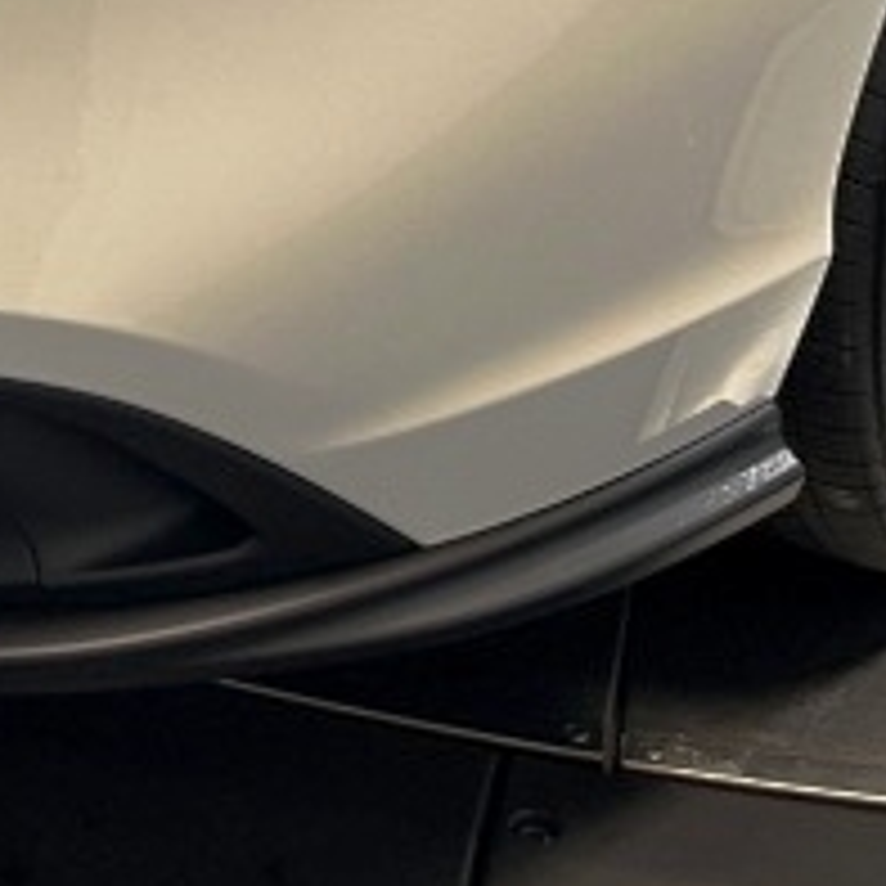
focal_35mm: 110
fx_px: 3185
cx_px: 112
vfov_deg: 14.9
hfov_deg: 15.7
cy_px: -387
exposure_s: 1/60
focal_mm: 6.86
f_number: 1.78
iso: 160
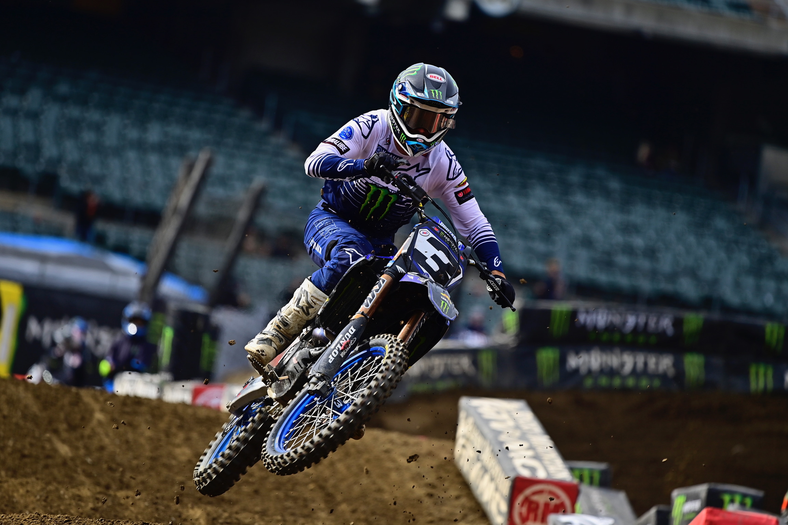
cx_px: 394
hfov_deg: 6.9
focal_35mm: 300
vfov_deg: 4.6
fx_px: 6567
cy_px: 262
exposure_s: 1/1250
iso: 220
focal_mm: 300
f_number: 4
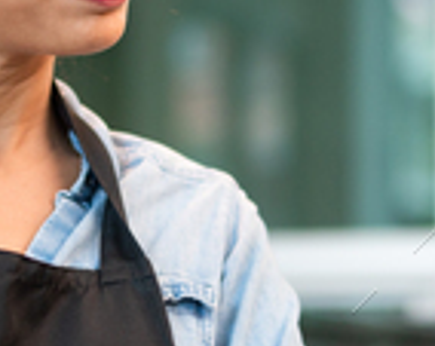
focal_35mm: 215
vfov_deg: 7.2
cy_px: 199
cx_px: 135
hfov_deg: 9.0
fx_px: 2762
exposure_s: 1/200
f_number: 1.8
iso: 250
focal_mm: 55
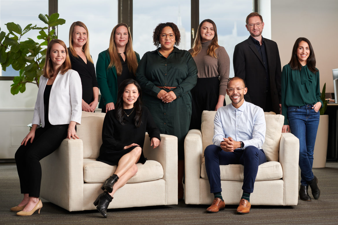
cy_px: 112
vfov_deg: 16.1
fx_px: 798
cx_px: 169
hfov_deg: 23.9
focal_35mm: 85
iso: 320
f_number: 4.5
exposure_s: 1/125
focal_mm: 85
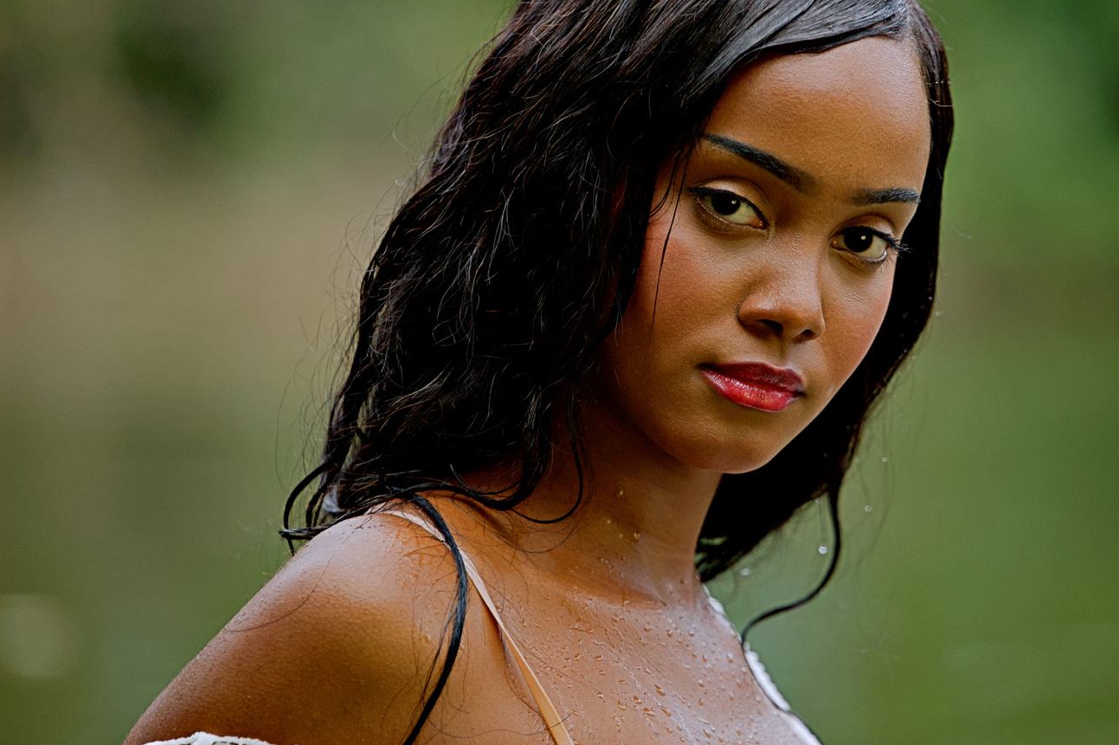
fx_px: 7799
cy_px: 306
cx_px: 662
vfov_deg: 5.5
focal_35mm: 251
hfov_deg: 8.2
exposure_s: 1/200
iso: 400
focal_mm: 200
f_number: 3.5
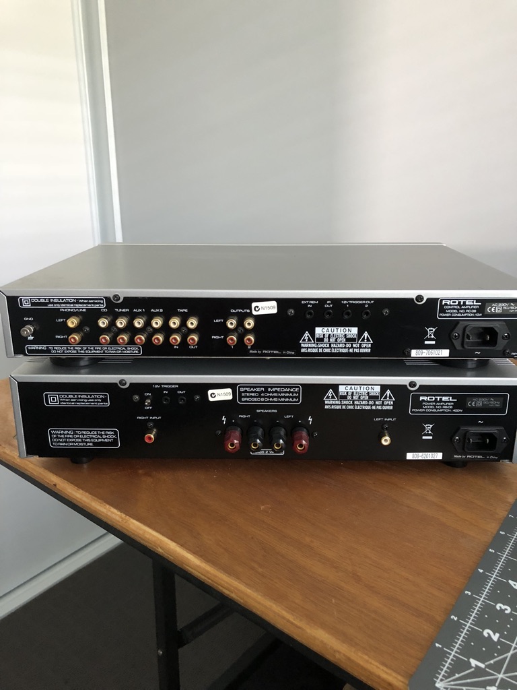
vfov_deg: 63.4
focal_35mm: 28
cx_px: 258
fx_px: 558
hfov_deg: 49.7
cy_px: 345
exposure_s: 1/14
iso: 100
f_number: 1.8
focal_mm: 3.99
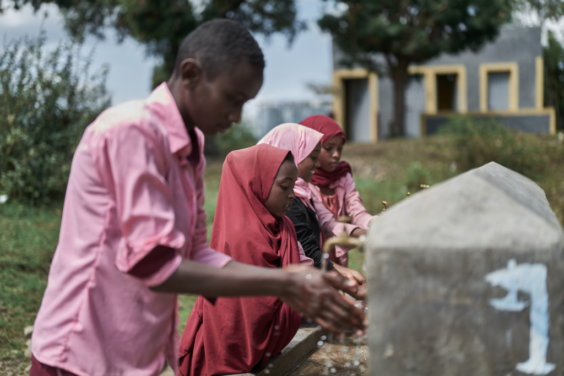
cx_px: 282
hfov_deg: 39.6
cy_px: 188
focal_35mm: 50
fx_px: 783
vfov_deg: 27.0
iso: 50
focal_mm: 50
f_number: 1.4
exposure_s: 1/1000
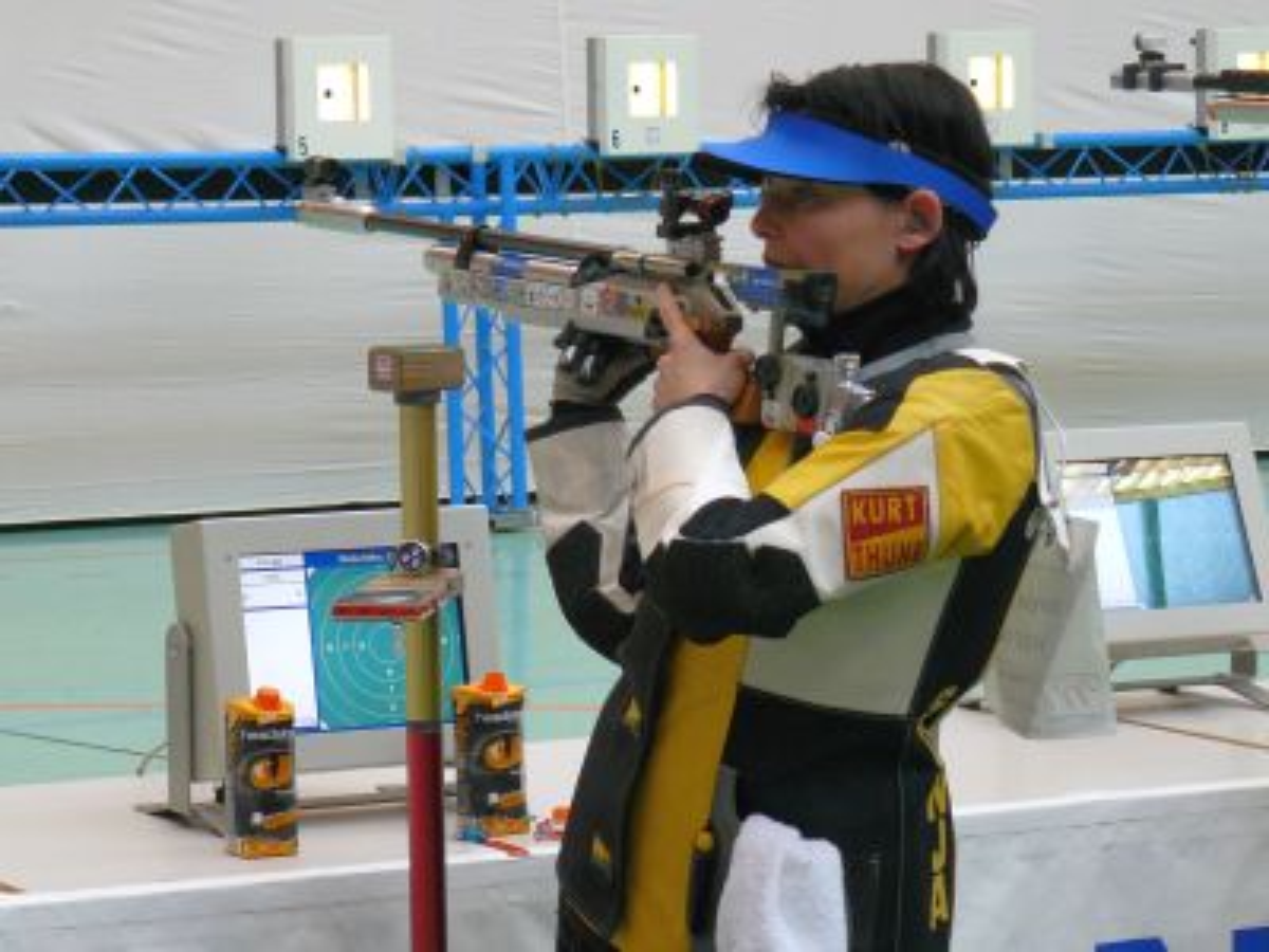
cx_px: 634
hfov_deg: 14.1
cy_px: 476
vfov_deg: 10.6
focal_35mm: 140
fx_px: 5132
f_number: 3.2
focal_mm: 19.5
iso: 200
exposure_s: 1/30
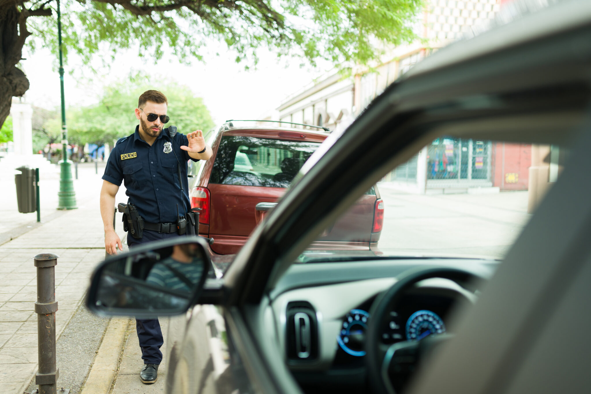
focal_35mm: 35
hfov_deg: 54.4
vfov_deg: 37.8
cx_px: 296
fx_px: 574
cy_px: 197
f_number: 1.8
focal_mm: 35
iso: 100
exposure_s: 1/250
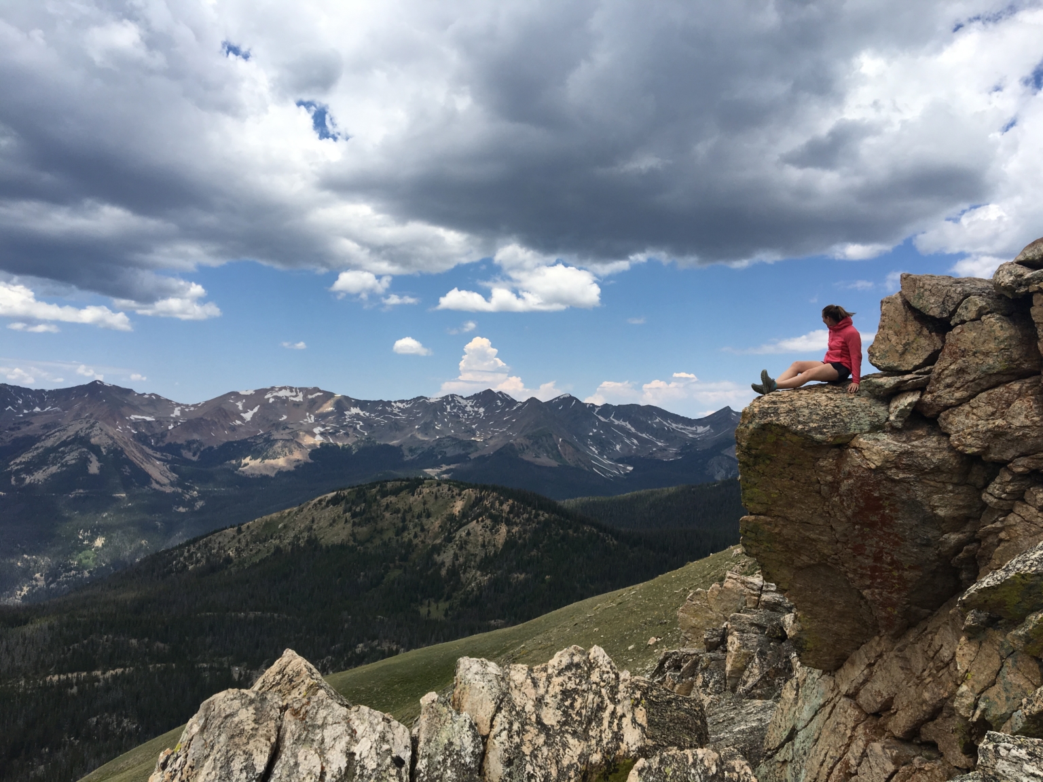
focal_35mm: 29
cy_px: 391
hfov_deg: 61.7
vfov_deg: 48.2
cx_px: 522
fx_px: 874
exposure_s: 1/2024
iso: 25
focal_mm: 4.15
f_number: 2.2
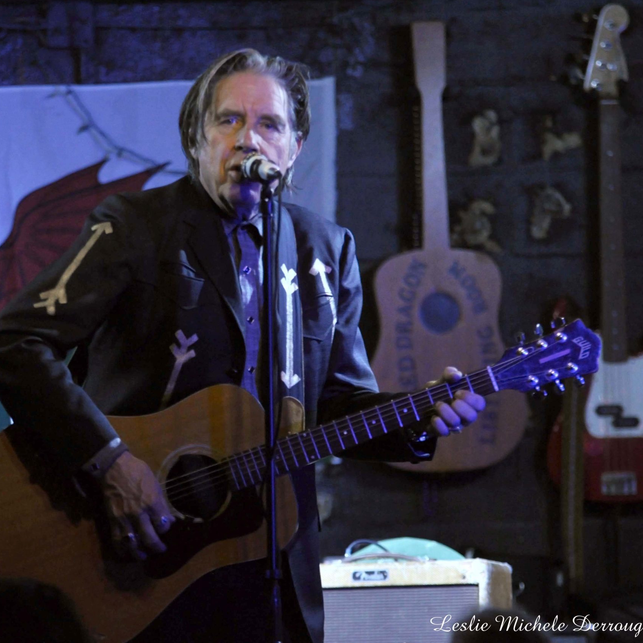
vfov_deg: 6.7
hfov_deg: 6.7
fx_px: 5456
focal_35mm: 260
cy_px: 321
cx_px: 227
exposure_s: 1/50
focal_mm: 135
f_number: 2.8
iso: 1250
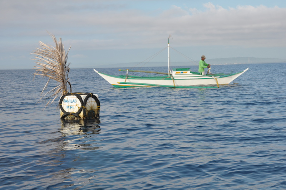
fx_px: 535
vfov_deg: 20.1
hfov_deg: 29.9
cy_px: 95
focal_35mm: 68
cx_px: 143
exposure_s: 1/400
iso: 400
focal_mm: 45
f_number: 10
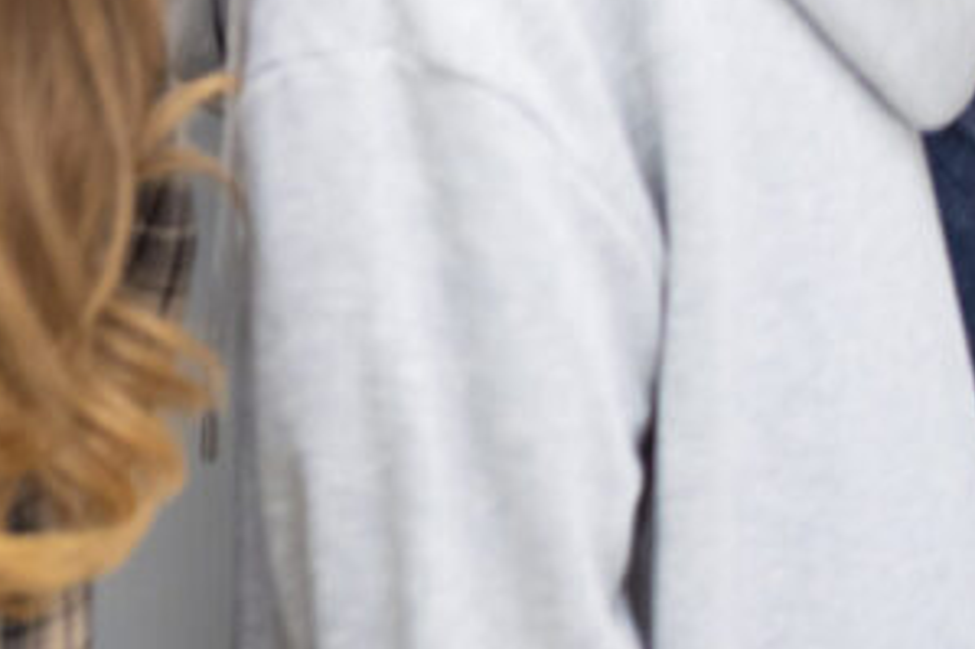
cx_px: -1330
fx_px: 4872
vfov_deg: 7.4
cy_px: -574
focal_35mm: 180
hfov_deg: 10.0
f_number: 1.4
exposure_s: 1/640
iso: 500
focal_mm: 35
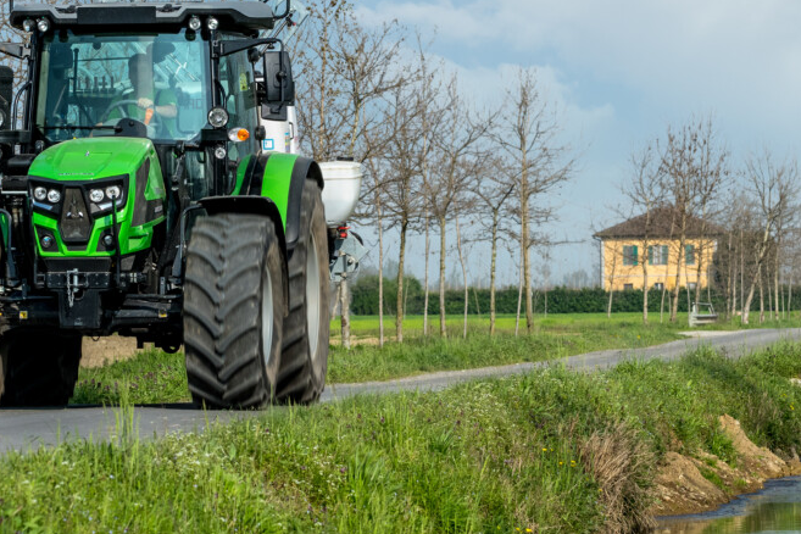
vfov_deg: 5.3
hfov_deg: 8.0
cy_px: 233
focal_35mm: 259
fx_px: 5762
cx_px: 319
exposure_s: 1/2000
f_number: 6.3
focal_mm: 105
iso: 320
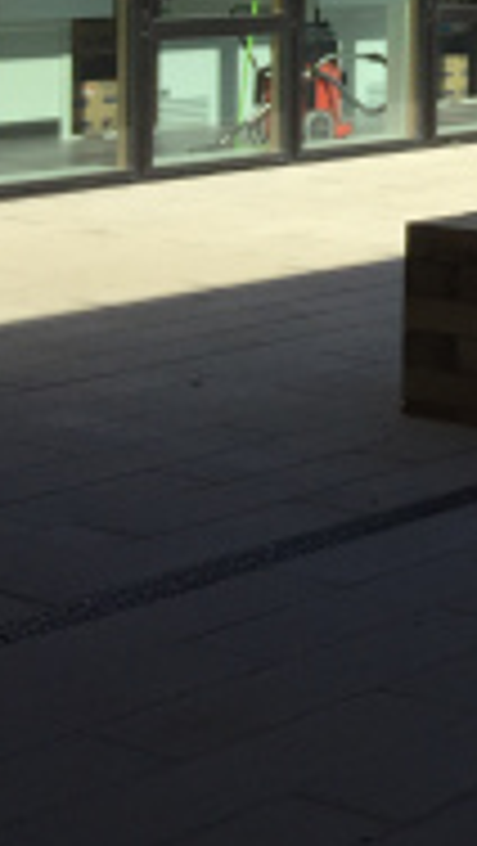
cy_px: -68
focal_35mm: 94
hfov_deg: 10.8
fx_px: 2110
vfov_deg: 21.6
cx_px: 1170
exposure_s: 1/1276
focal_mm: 4.15
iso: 32
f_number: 2.2
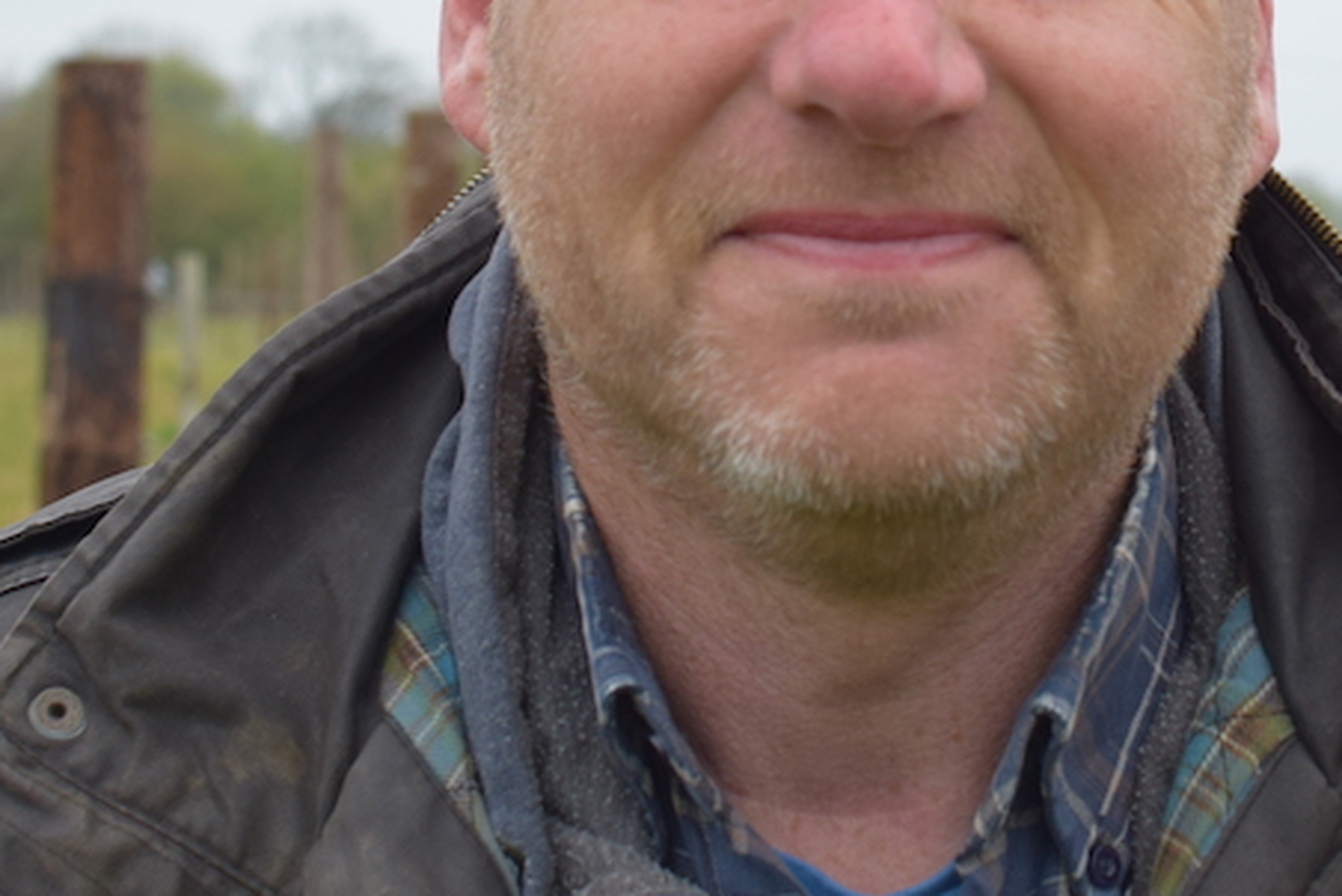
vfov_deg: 11.7
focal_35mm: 116
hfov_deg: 17.5
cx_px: 947
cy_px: 43
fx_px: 4331
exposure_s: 1/200
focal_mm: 35
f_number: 7.1
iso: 400
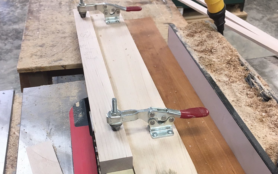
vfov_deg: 29.1
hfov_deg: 47.2
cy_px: 161
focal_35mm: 42
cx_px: 138
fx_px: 318
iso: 40
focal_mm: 4.15
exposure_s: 1/30
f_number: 2.2
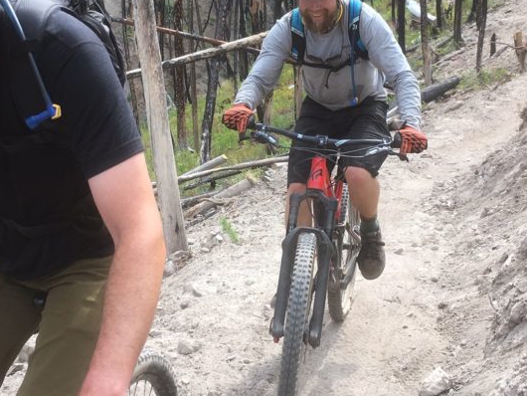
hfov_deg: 34.3
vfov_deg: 26.0
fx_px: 853
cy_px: 132
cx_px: 242
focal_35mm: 56
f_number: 2.2
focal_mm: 4.15
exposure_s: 1/569
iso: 25
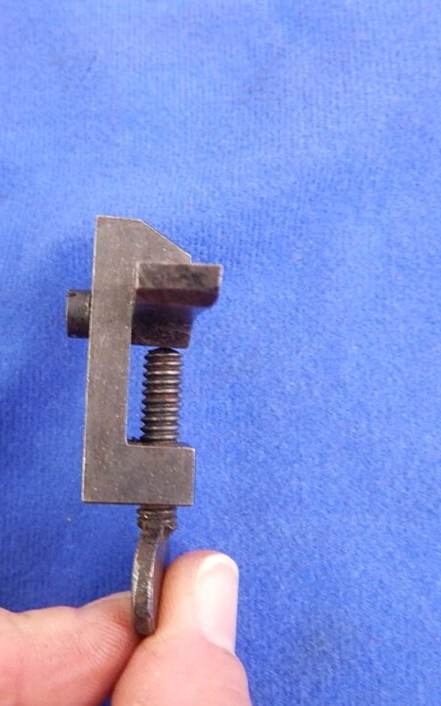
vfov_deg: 59.7
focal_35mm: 32
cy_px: 362
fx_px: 616
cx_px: 132
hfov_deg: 38.8
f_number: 3
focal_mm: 4
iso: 500
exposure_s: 1/8
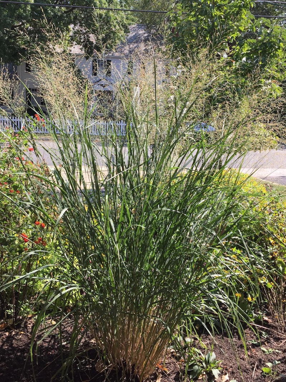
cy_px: 191
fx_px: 319
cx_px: 143
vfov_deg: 61.6
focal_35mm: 29
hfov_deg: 48.2
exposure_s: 1/670
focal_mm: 4.15
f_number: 2.2
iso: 32
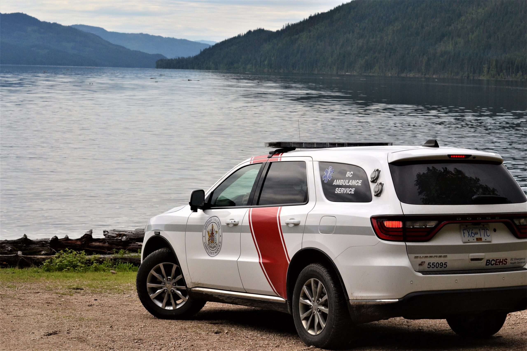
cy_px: 176
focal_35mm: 105
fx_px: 1537
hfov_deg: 19.5
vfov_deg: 13.0
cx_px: 264
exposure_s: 1/3200
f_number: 7.1
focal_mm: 70
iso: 800
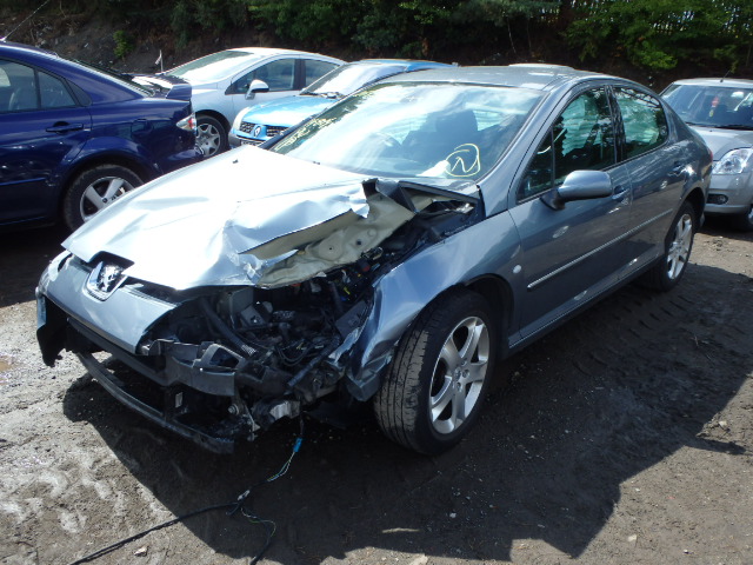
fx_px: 609
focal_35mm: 28
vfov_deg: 49.7
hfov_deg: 63.4
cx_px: 376
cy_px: 282
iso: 125
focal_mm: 5
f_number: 3.9
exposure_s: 1/500
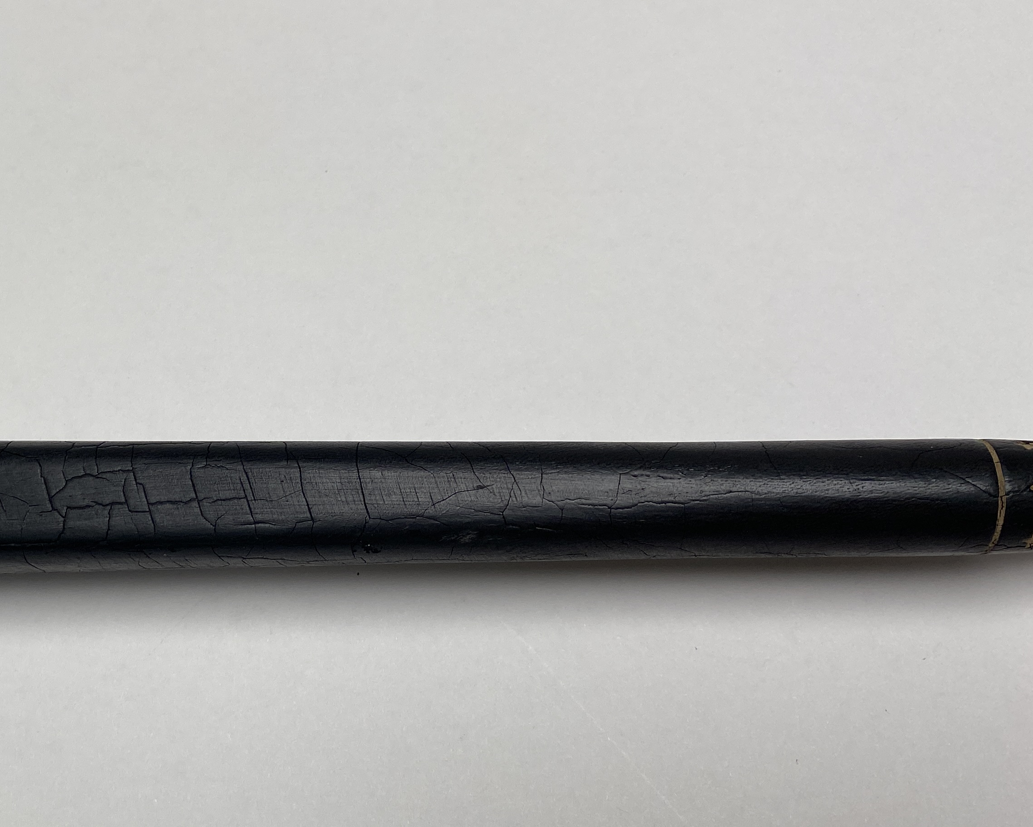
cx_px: 225
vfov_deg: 33.3
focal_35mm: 45
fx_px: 1376
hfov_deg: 39.7
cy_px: 512
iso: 32
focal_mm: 4.25
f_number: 1.8
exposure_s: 1/426
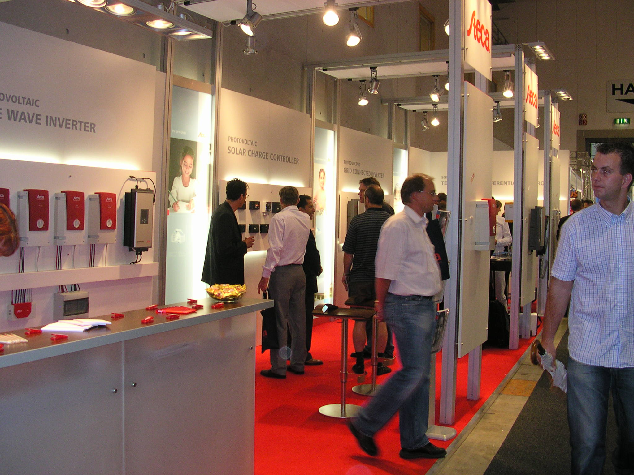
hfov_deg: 50.1
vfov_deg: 38.7
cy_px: 238
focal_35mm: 37
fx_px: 678
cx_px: 317
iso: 141
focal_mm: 5.6
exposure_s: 1/30
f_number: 2.7
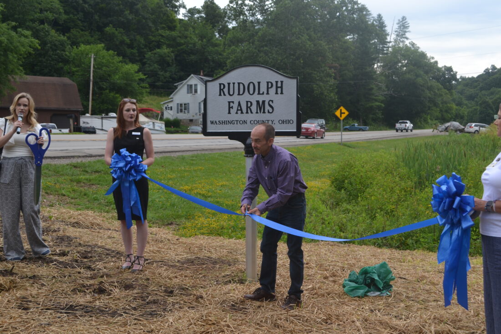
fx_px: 605
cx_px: 250
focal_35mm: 44
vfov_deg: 30.8
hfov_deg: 45.0
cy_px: 167
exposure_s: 1/160
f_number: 6.3
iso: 100
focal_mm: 29
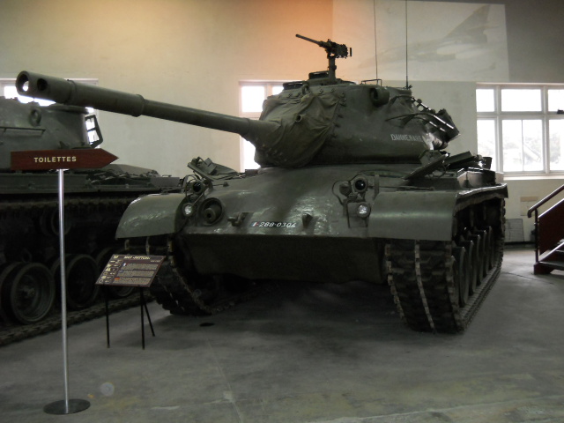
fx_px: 668
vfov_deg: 35.1
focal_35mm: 41
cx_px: 282
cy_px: 212
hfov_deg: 45.8
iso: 320
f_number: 3.1
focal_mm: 6.72
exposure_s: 1/30
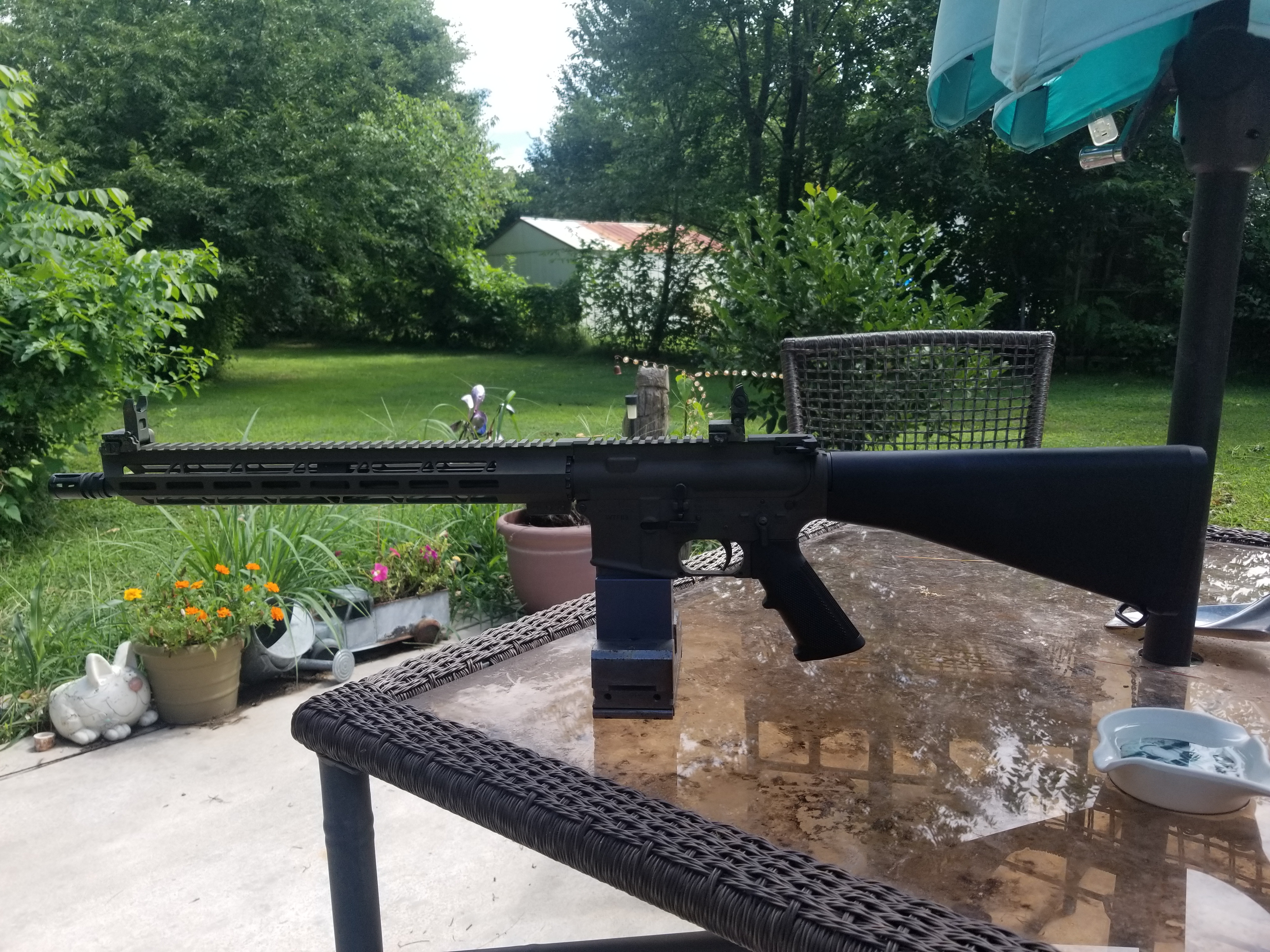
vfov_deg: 53.1
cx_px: 635
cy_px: 476
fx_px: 954
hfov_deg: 67.3
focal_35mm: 26
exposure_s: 1/1156
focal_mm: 4.3
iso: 50
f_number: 1.7
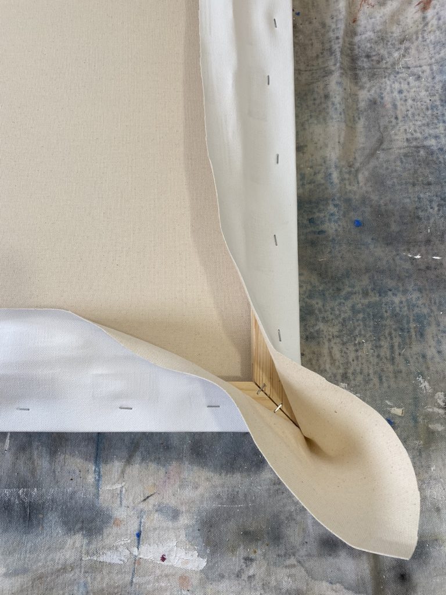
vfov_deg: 67.3
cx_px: 223
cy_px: 298
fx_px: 447
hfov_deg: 53.1
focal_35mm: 26
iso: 64
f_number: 1.8
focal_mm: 4.25
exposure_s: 1/60
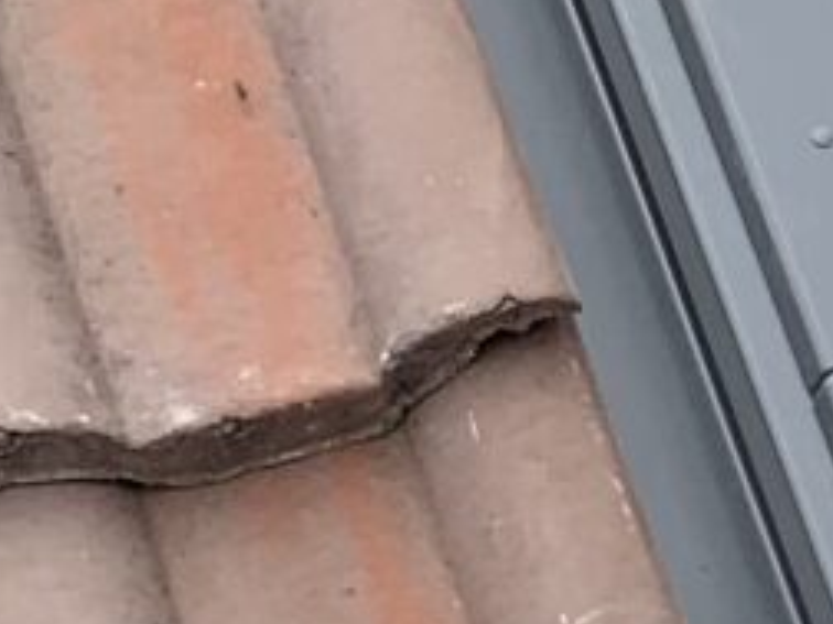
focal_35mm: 198
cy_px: 297
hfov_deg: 8.2
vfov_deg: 7.5
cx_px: 2644
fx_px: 4765
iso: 25
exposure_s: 1/485
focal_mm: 4.25
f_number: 1.8
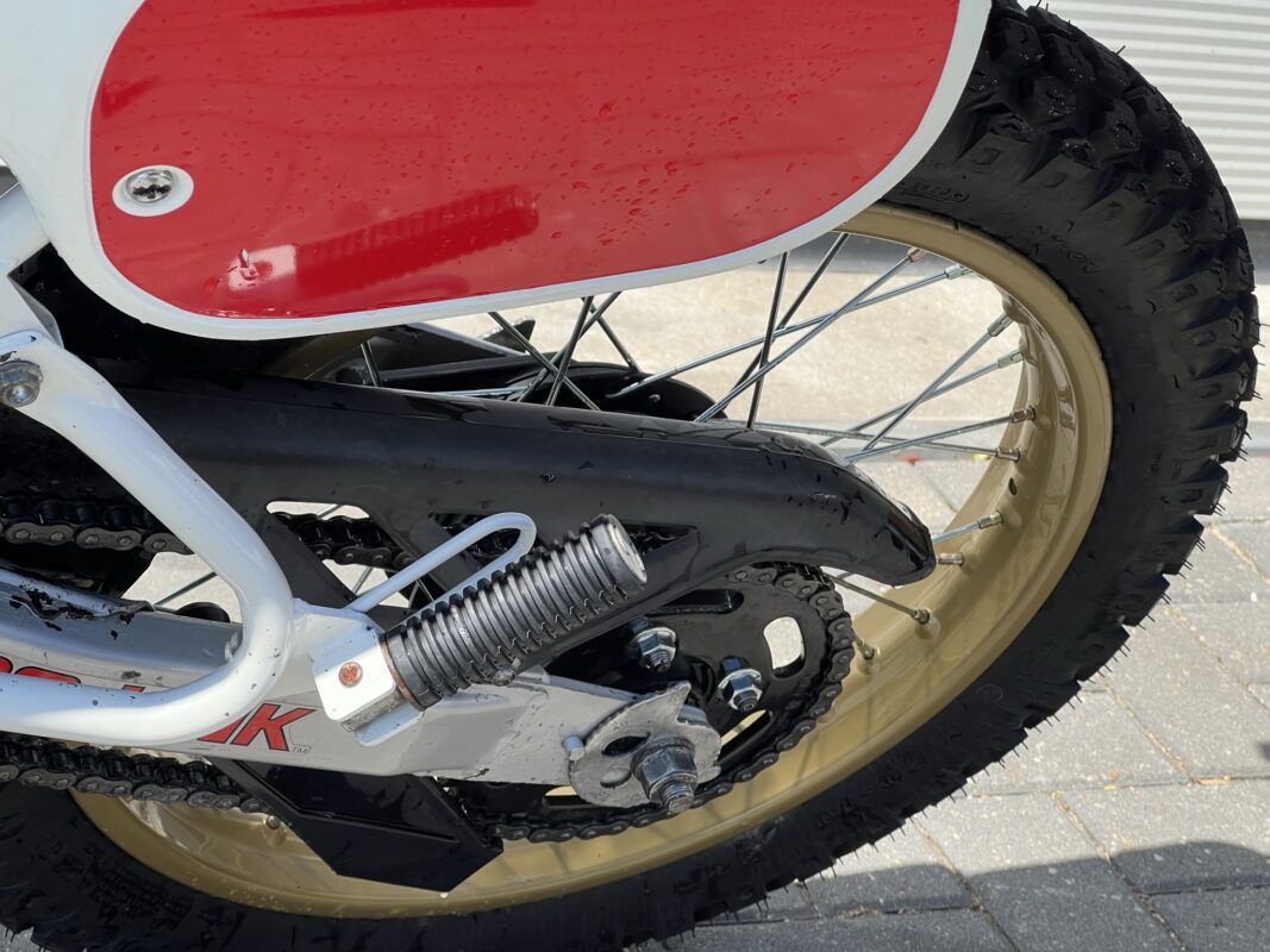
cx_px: 635
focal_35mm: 77
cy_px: 476
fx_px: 2825
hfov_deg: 25.3
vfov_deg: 19.1
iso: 32
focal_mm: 9
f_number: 2.8
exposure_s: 1/294
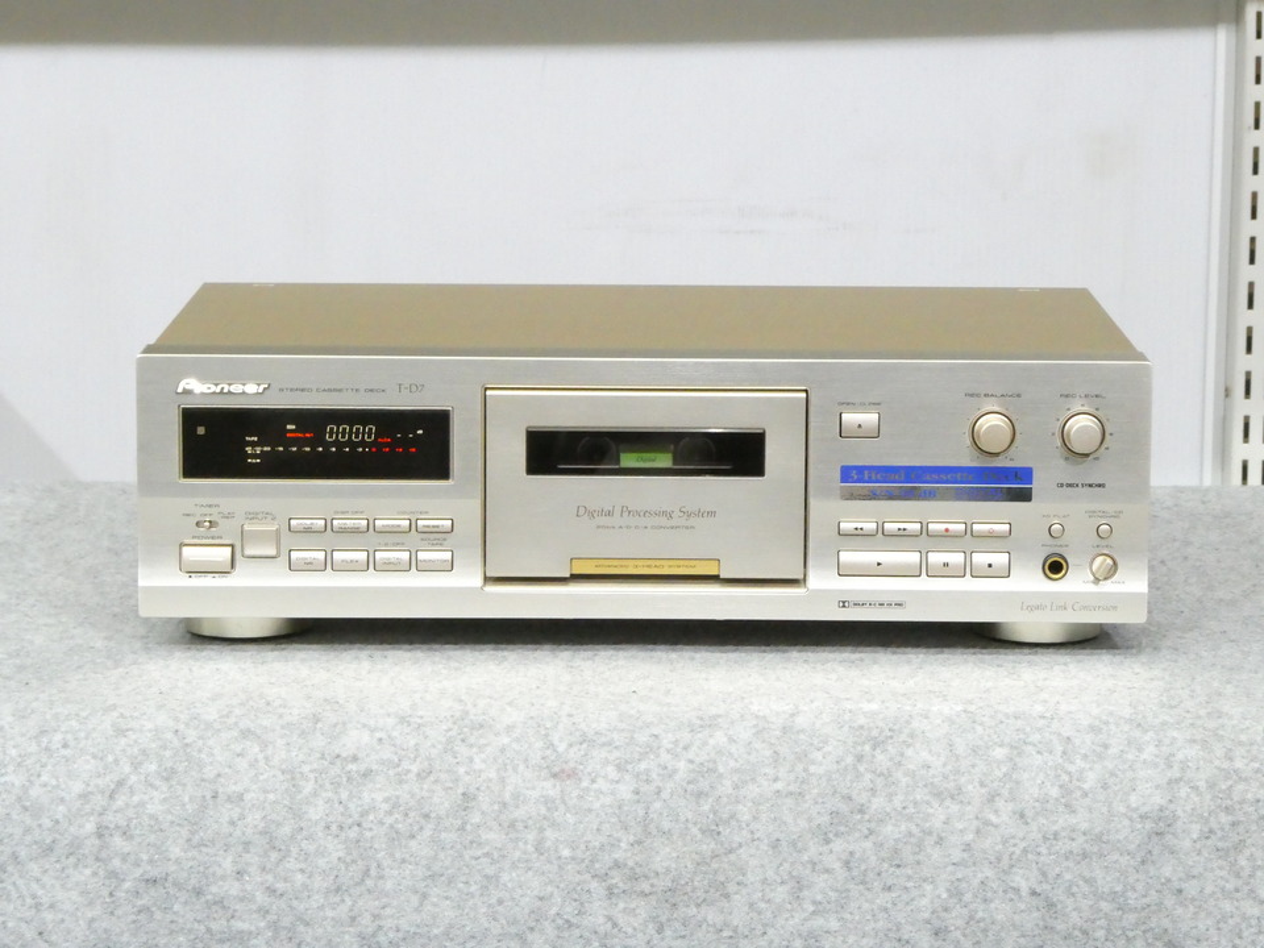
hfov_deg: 17.1
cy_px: 474
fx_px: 4199
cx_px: 632
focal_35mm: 115
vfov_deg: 12.9
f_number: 6.3
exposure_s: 1/20
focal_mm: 20.6
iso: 1600
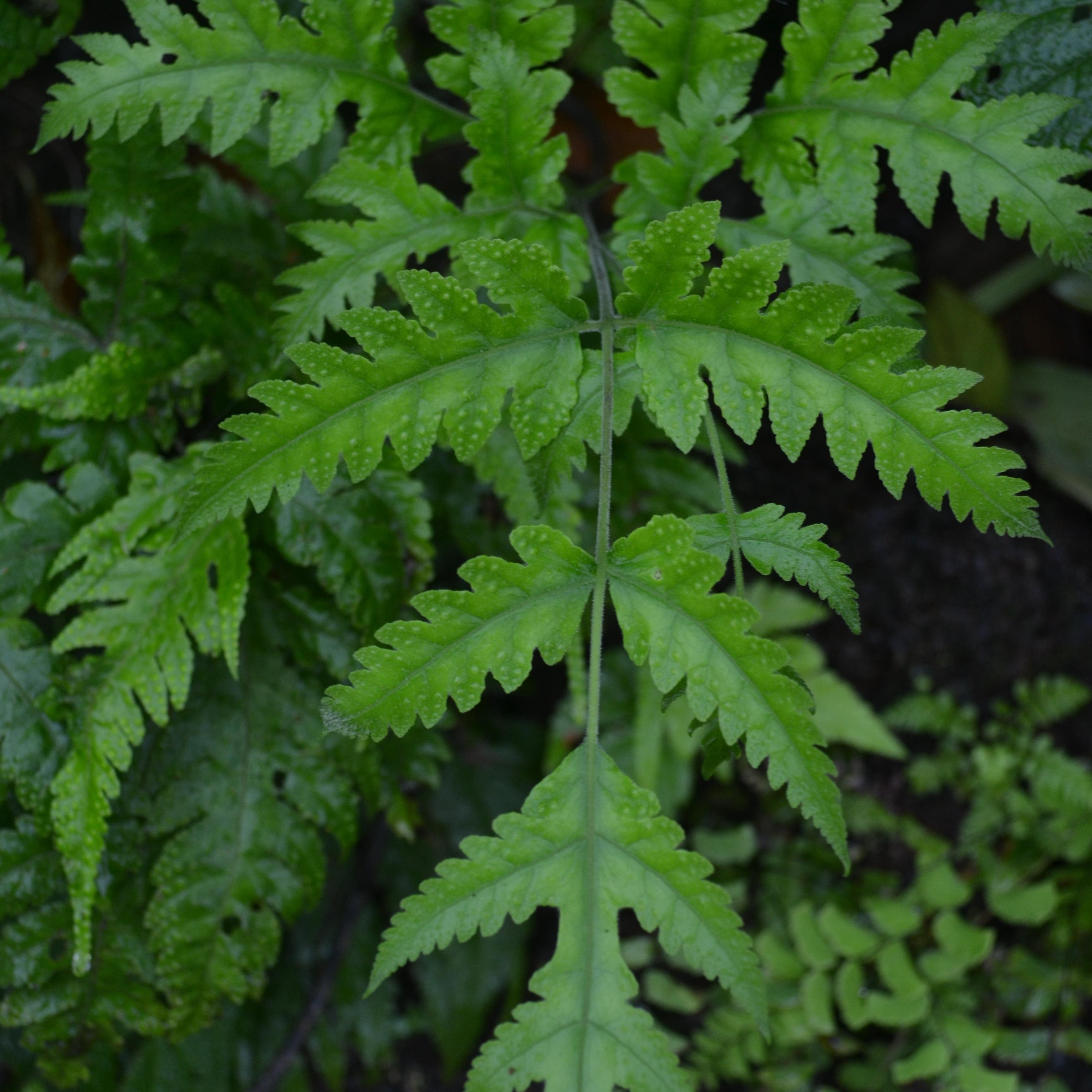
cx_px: 546
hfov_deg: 30.7
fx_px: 1986
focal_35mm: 56
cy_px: 602
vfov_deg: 30.7
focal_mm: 29
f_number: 4.8
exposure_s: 1/100
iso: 400
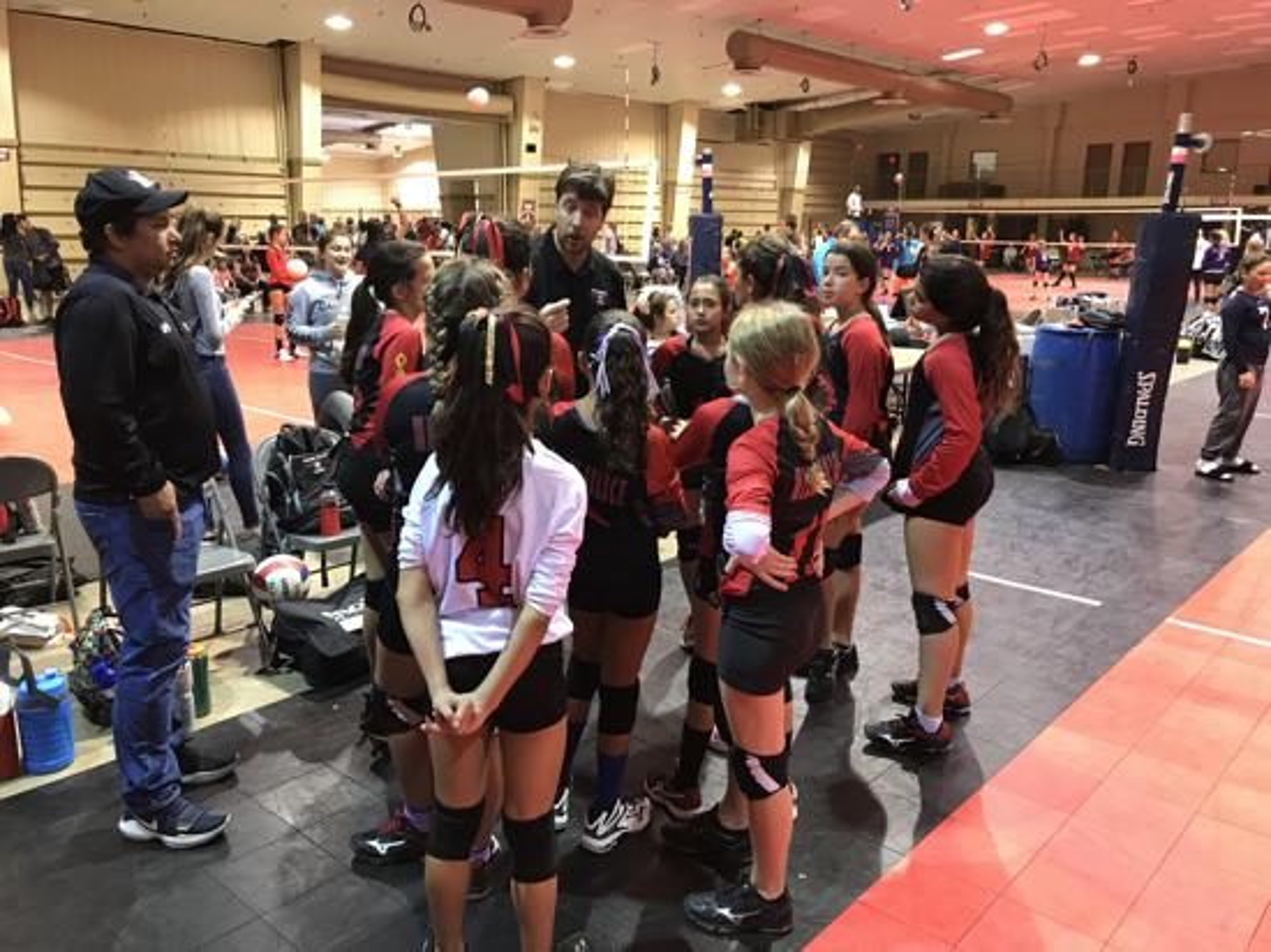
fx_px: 1028
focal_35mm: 28
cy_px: 476
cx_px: 636
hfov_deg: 63.5
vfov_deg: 49.7
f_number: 1.8
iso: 40
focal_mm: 3.99
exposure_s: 1/20
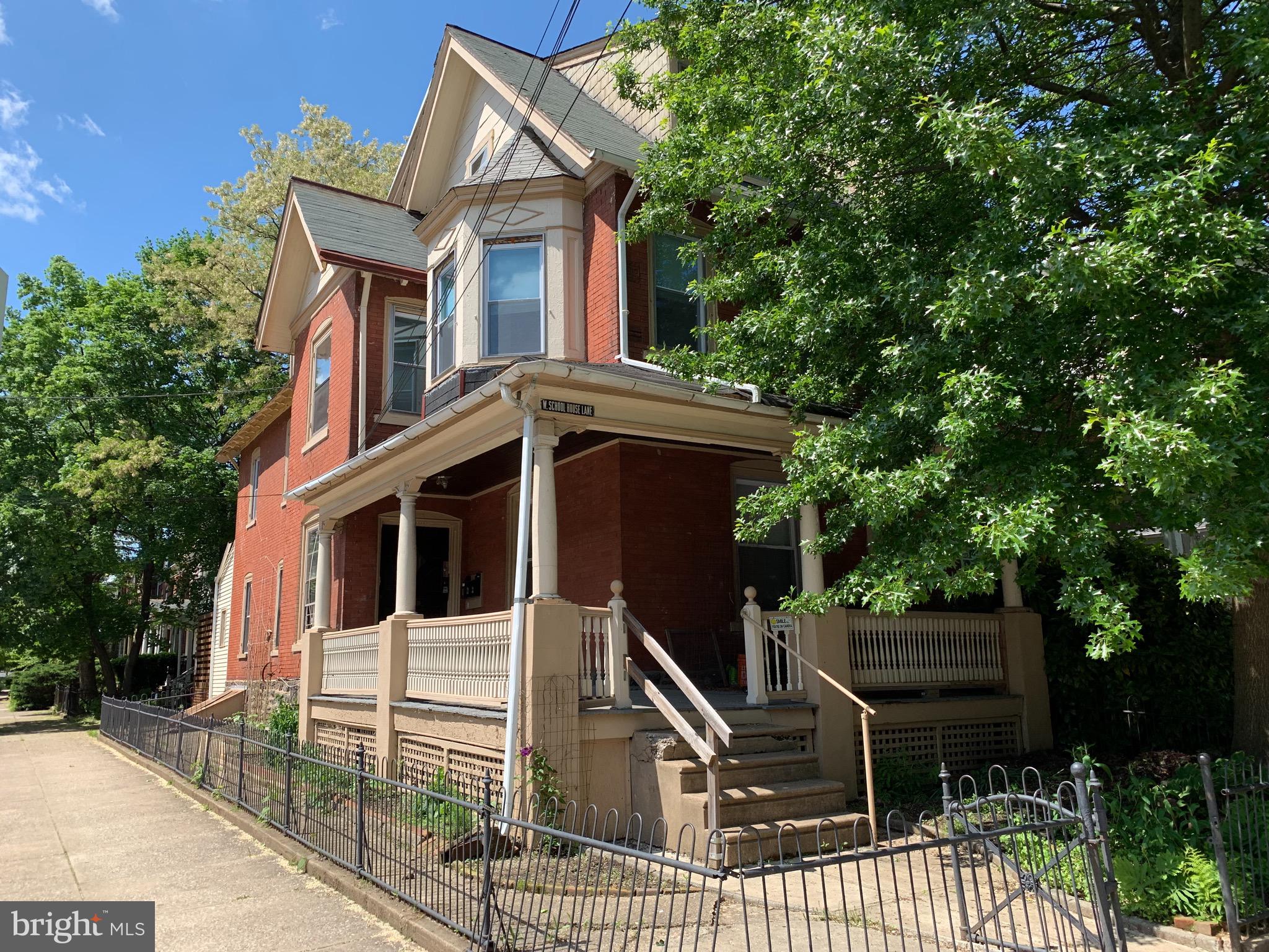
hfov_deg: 67.3
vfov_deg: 53.1
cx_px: 634
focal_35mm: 26
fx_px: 953
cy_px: 476
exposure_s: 1/1250
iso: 25
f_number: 1.8
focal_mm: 4.25
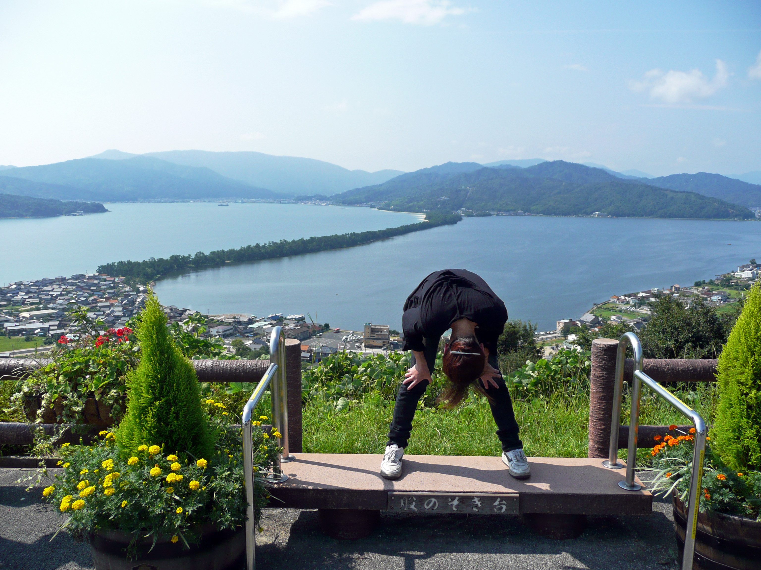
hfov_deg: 63.4
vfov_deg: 49.7
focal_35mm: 28
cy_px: 285
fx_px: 616
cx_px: 380
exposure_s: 1/800
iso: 100
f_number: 3.3
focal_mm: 4.6
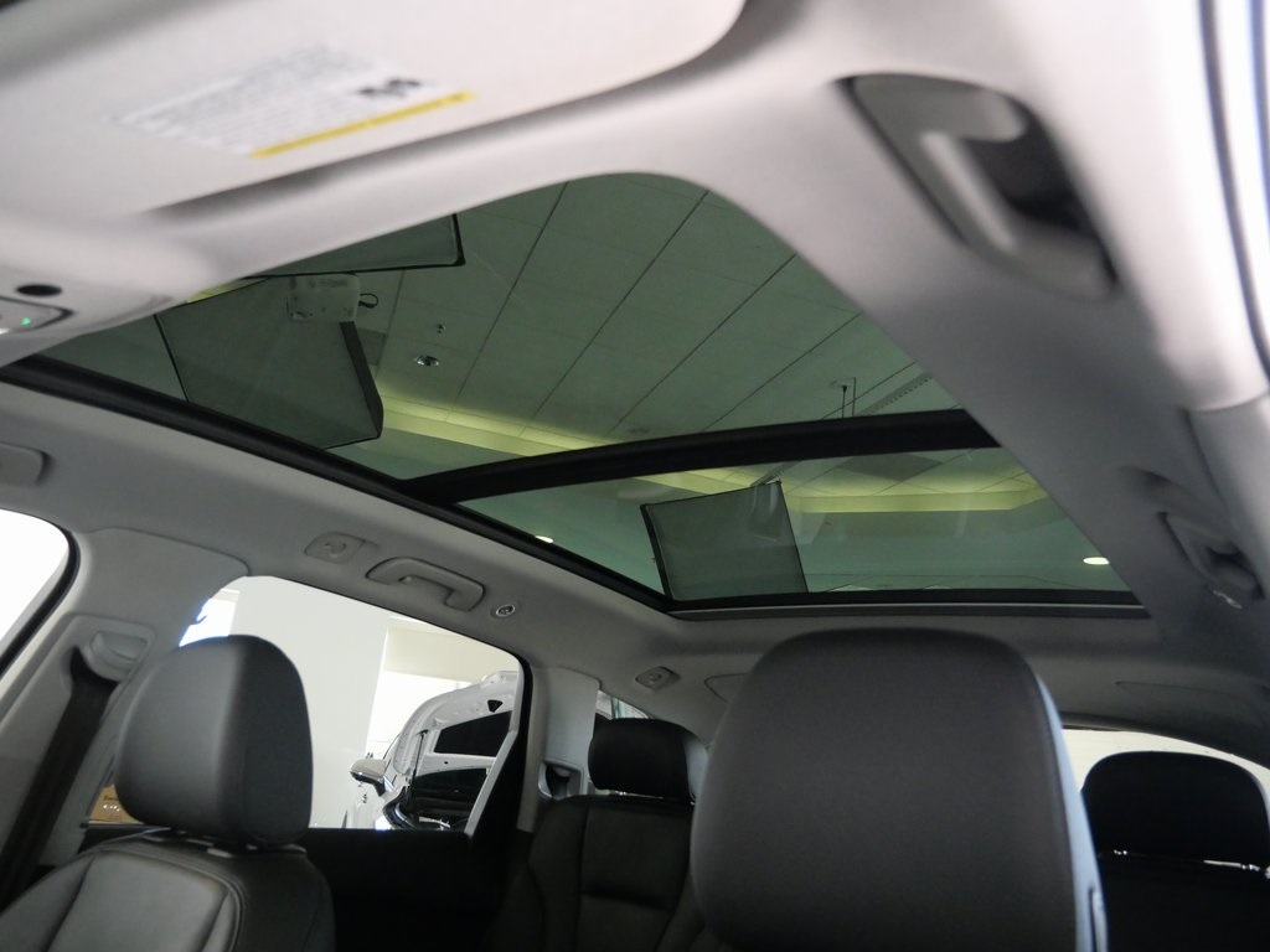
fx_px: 1027
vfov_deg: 49.7
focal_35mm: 28
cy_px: 476
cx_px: 635
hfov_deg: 63.4
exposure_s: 1/60
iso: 3200
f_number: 3.6
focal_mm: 14
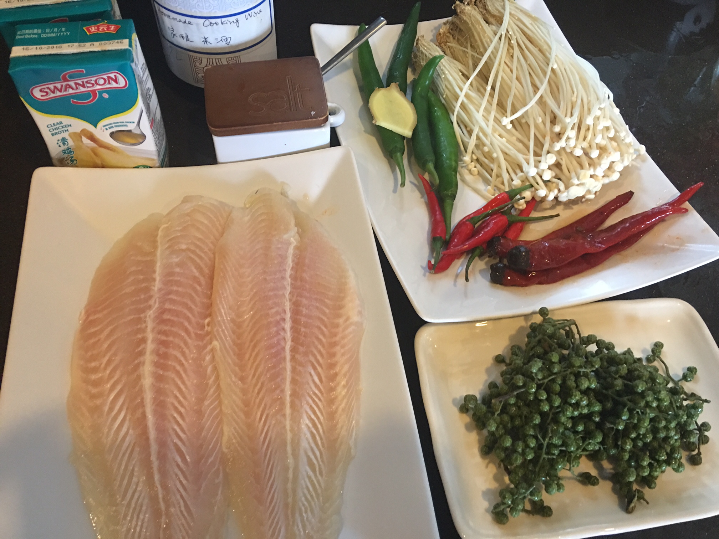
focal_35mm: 29
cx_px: 360
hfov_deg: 61.7
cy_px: 270
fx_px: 602
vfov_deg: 48.2
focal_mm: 4.15
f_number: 2.2
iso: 100
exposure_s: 1/10
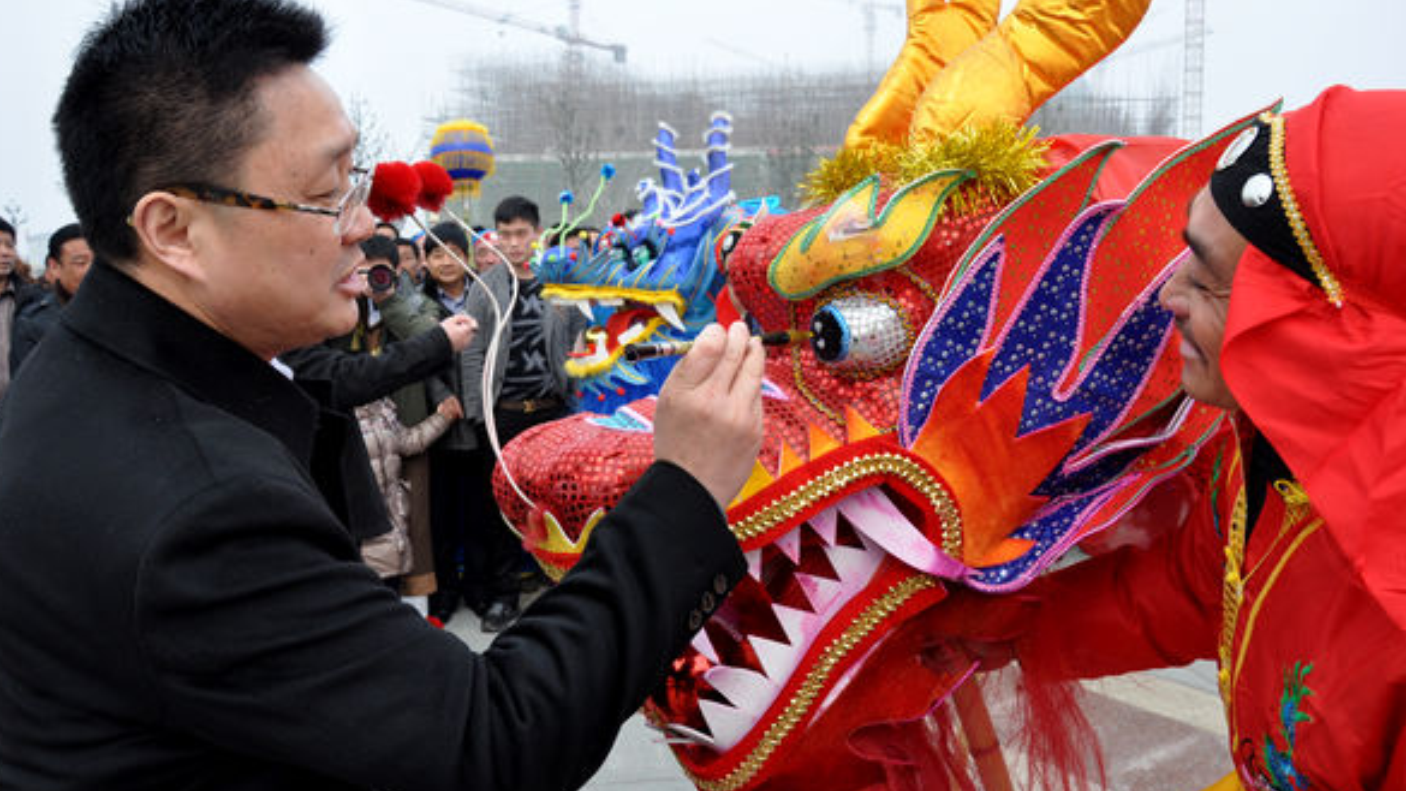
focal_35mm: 29
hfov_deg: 66.1
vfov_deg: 40.2
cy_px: 379
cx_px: 704
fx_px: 1081
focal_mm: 18
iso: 320
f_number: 8
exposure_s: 1/250
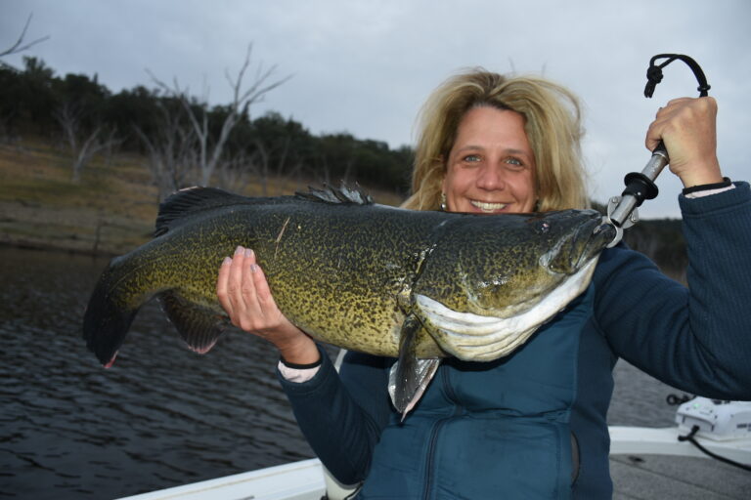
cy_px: 250
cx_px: 376
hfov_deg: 61.9
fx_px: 626
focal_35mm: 30
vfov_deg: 43.6
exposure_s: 1/60
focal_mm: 20
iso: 100
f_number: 3.5
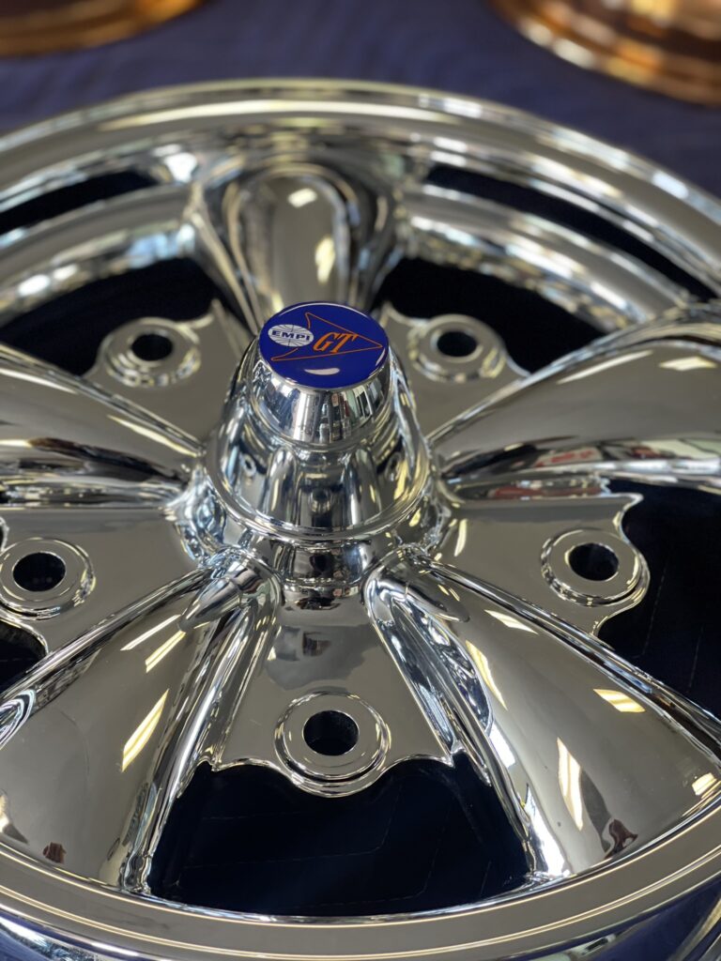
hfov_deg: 22.9
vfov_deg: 30.3
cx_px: 360
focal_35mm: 64
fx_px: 1777
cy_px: 480
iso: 125
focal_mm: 7.5
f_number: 2.2
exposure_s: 1/61
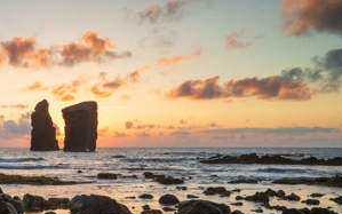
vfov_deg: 24.8
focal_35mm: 50
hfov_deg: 33.1
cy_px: 201
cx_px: -65
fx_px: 468
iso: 100
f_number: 8
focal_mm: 20.5
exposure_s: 1/20
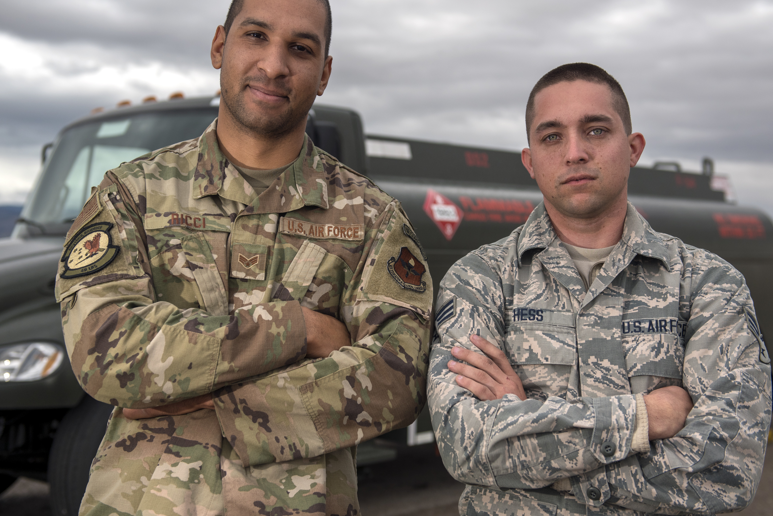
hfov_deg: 38.2
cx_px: 385
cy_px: 243
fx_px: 1117
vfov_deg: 26.0
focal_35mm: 52
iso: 200
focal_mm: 44
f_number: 4
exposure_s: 1/2000
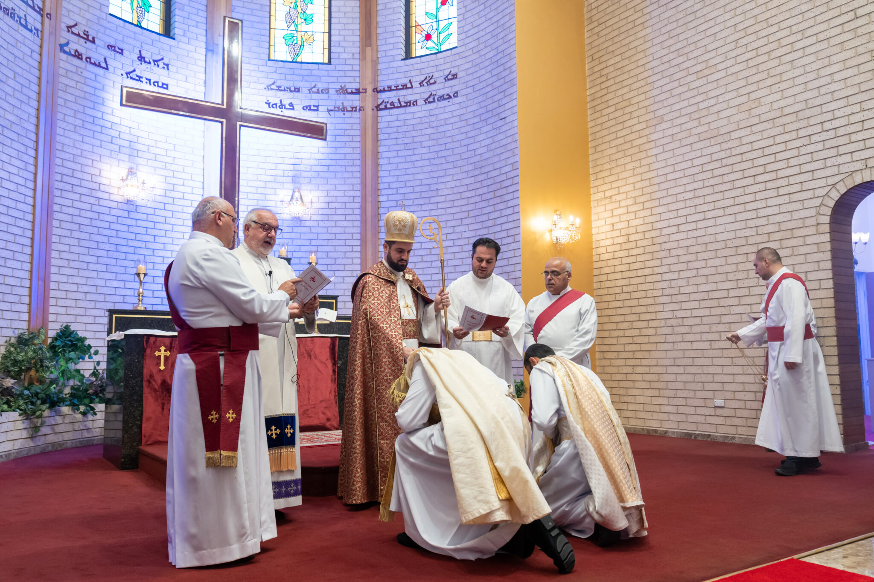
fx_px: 704
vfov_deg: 45.0
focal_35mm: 29
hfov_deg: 63.7
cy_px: 291
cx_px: 437
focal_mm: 29
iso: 2000
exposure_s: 1/250
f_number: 4
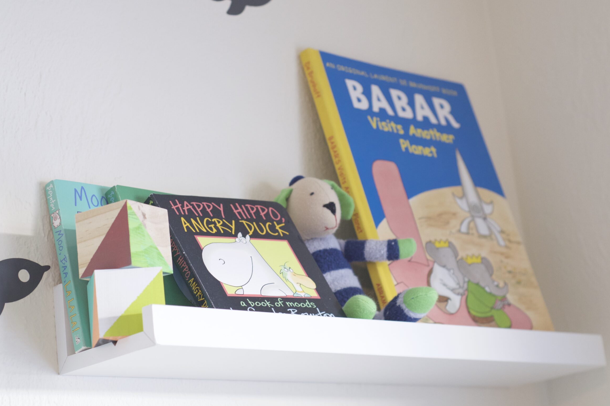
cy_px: 183
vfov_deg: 16.5
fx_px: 1406
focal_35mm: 83
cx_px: 332
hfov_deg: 24.5
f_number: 3.5
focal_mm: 50
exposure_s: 1/60
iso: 800
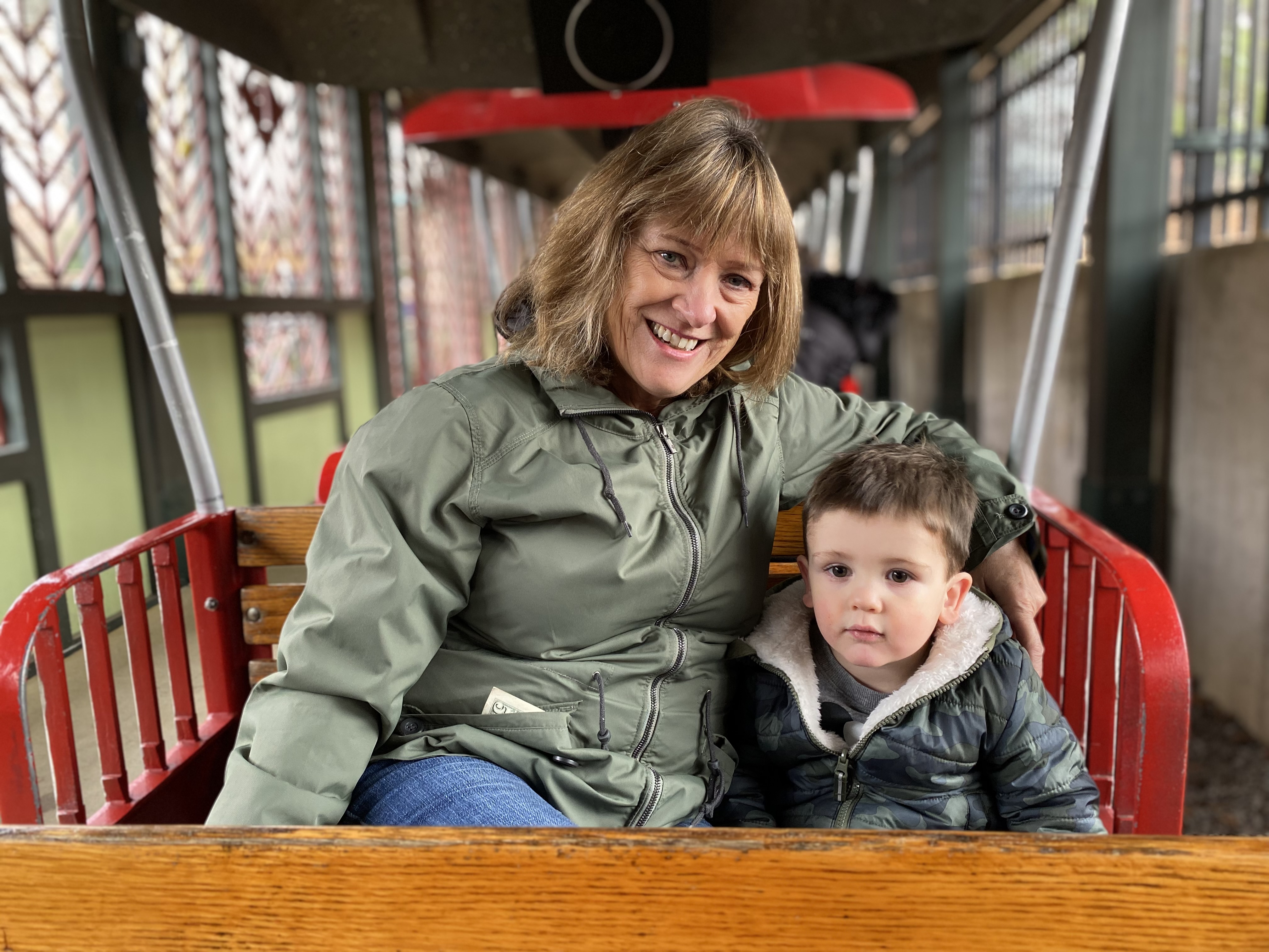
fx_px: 953
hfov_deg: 67.3
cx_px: 634
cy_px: 476
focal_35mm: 26
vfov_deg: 53.1
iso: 125
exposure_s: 1/60
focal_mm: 4.25
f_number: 1.8
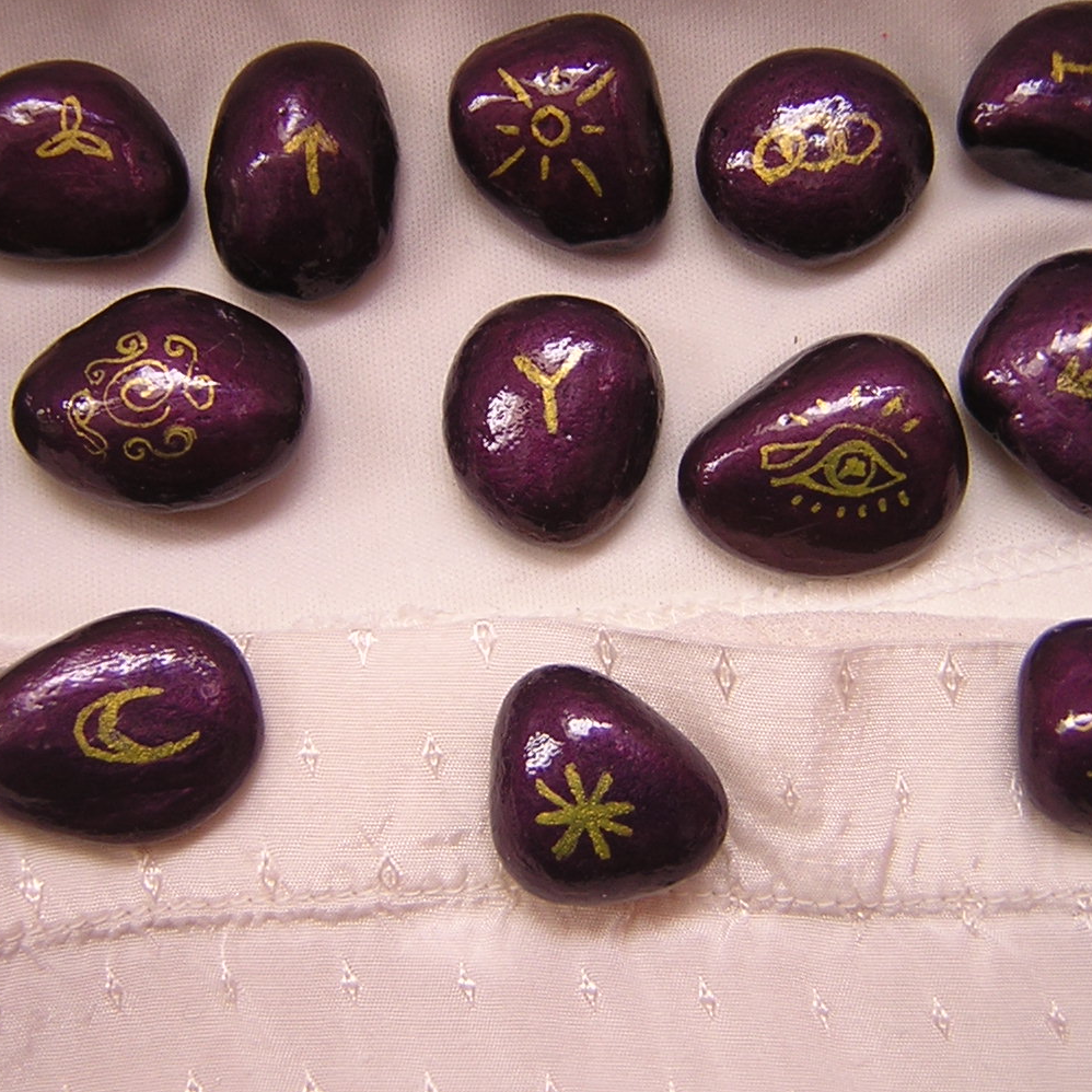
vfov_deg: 33.3
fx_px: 1820
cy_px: 452
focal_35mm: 51
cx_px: 599
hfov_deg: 33.4
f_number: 2.6
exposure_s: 1/29.7
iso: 100
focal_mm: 4.7
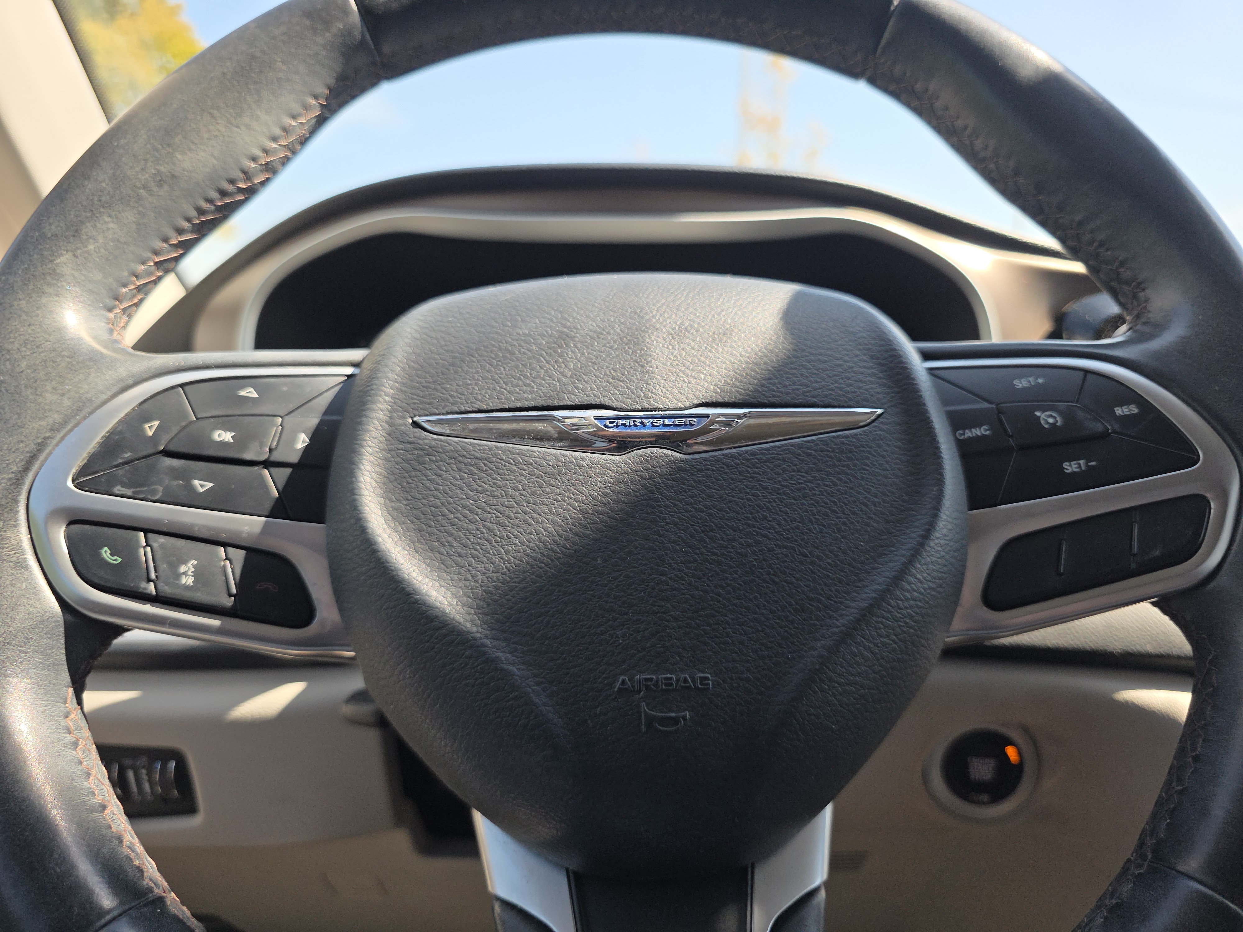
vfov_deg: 58.9
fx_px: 826
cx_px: 622
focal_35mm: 23
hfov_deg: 73.9
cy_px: 466
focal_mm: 6.3
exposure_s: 1/1402
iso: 80
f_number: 1.7
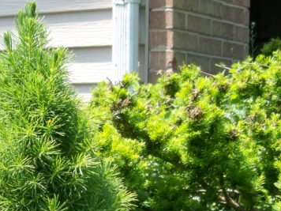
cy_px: 324
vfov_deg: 11.9
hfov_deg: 16.5
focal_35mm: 118
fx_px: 958
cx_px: 31
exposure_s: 1/200
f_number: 3.5
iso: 64
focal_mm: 6.2
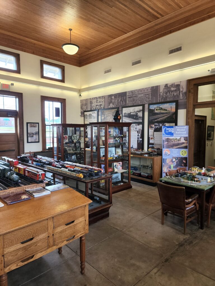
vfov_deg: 73.9
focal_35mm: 23
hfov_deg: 58.9
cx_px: 108
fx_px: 190
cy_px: 143
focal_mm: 6.4
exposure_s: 1/180
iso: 100
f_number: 1.8
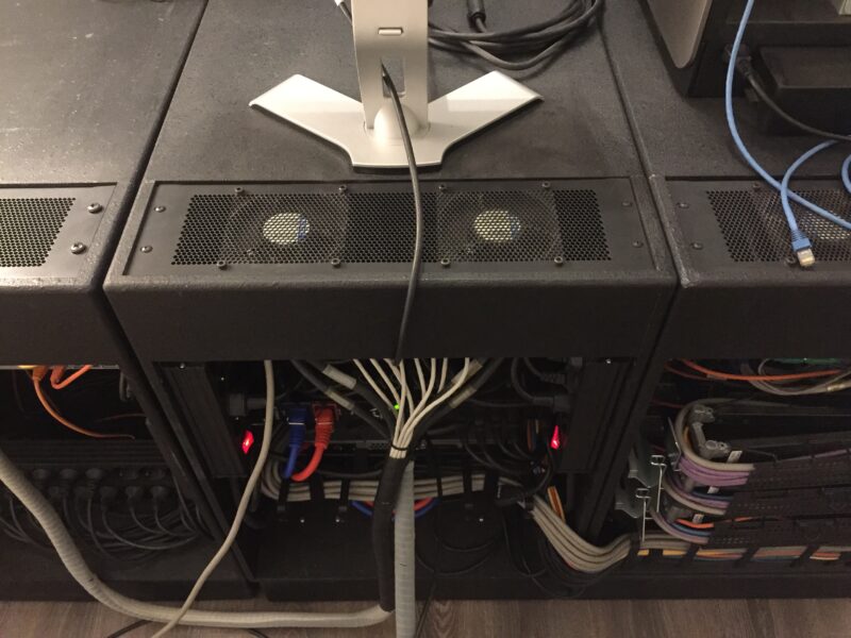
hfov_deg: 61.7
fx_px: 713
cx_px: 426
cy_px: 319
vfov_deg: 48.2
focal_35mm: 29
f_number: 2.2
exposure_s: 1/17
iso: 400
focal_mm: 4.15
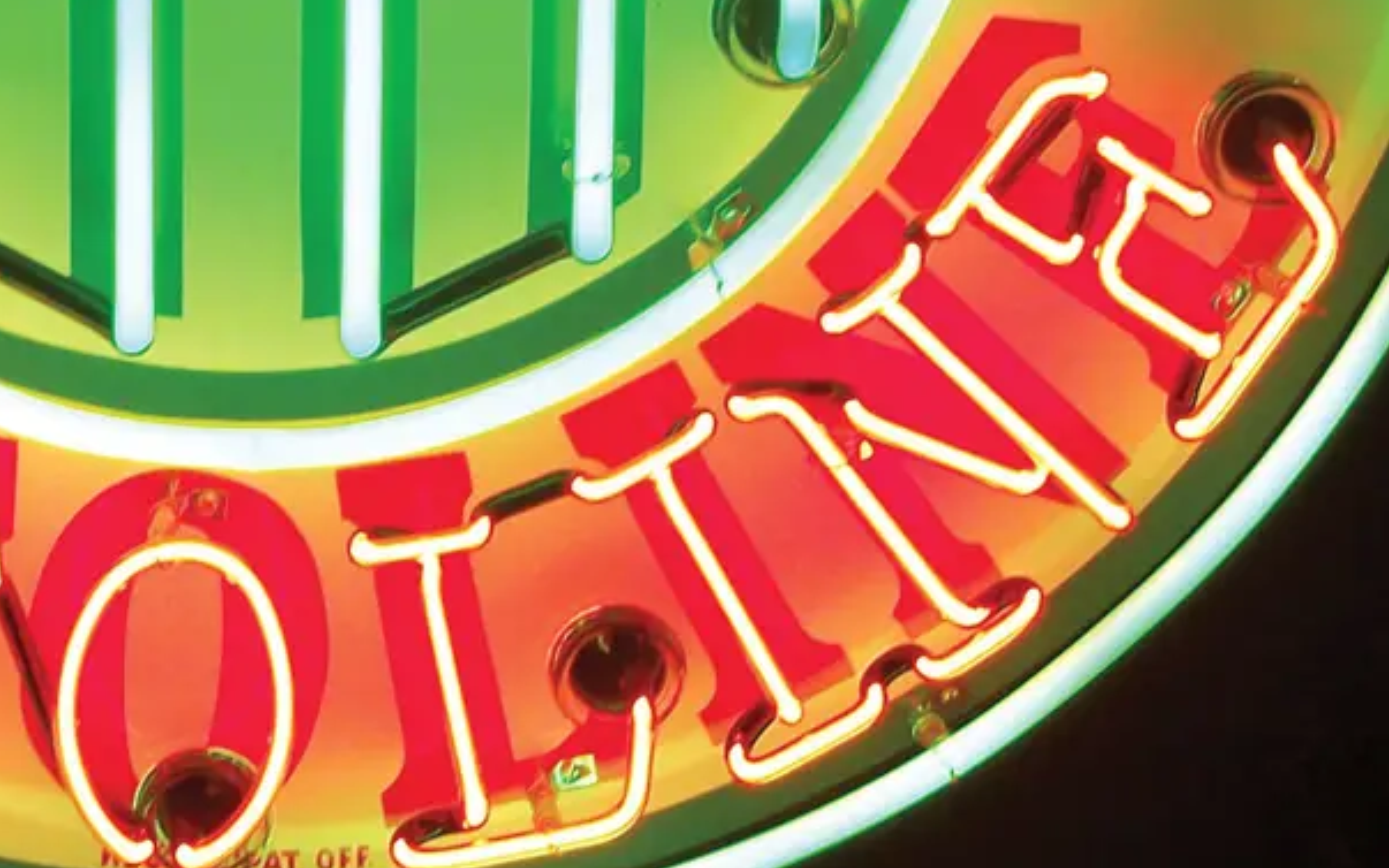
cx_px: 193
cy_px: -304
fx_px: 4089
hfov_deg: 19.0
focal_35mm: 108
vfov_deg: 11.7
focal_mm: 5.7
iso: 80
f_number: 2.9
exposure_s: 1/80
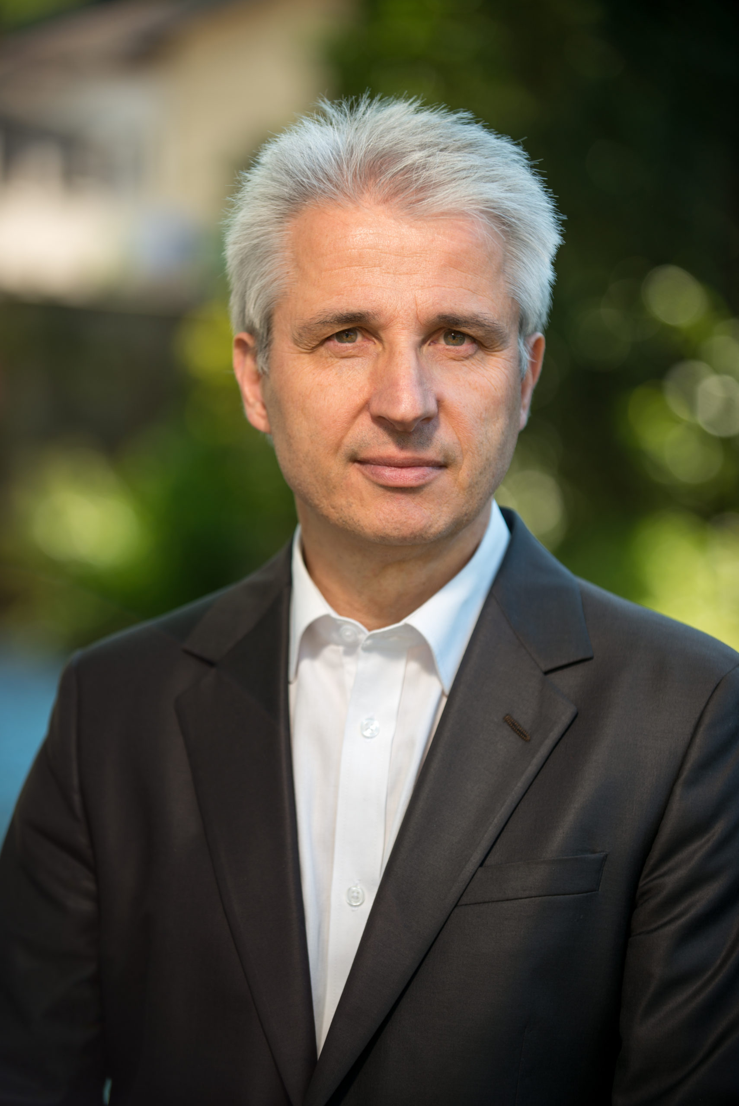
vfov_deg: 18.6
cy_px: 553
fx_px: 3384
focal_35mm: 110
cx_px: 370
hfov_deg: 12.5
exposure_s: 1/400
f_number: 2.8
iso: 100
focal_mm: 110
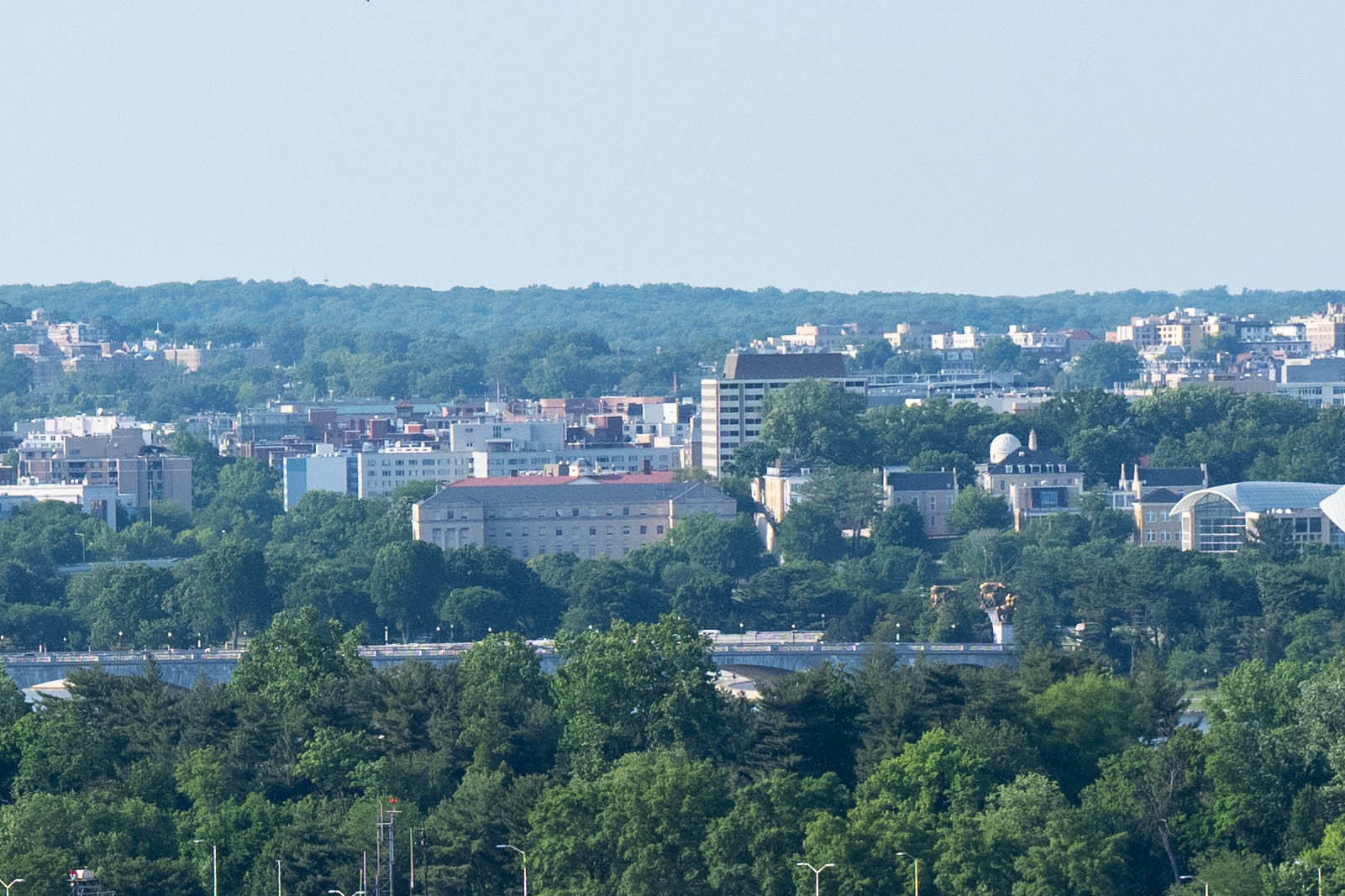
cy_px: 1470
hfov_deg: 5.7
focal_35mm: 361
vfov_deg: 3.8
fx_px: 13485
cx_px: -209
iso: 400
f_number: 5.6
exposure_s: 1/1600
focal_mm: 70
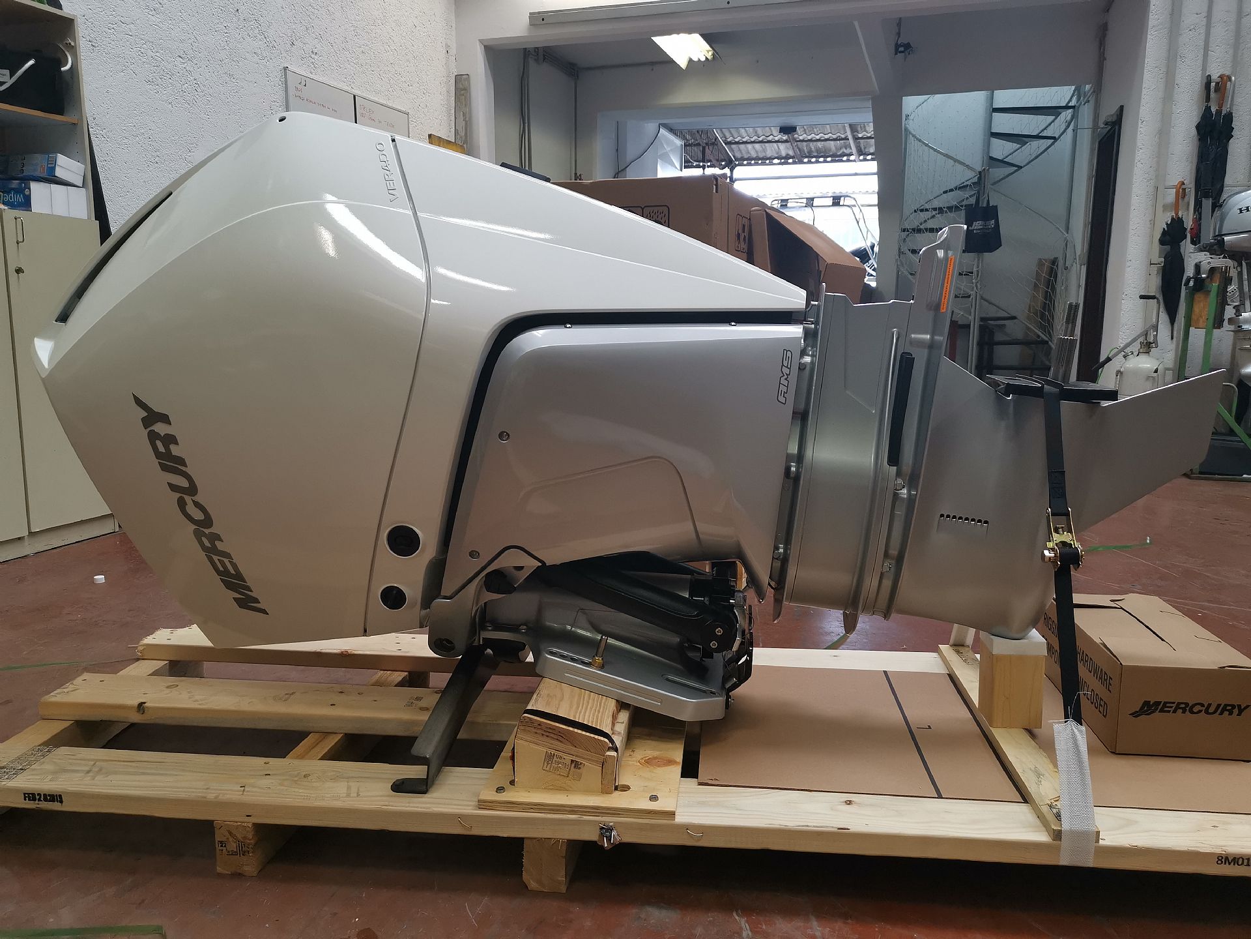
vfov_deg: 51.4
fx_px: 976
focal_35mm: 27
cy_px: 470
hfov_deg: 65.3
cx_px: 626
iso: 160
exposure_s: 1/100
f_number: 1.8
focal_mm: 5.58
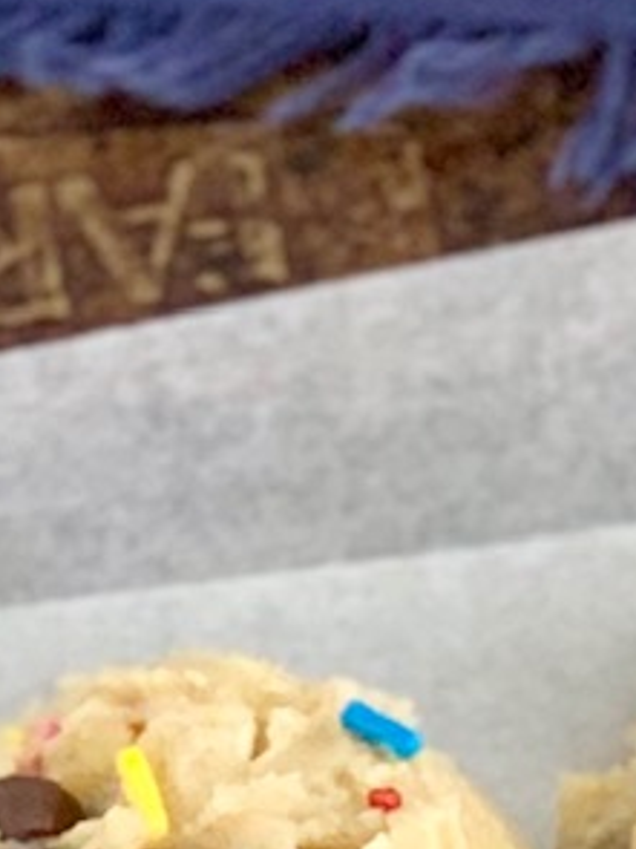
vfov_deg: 8.5
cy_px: 1476
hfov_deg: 6.5
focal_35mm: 226
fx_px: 5540
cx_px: 656
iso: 125
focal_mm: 6
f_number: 2.4
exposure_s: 1/122
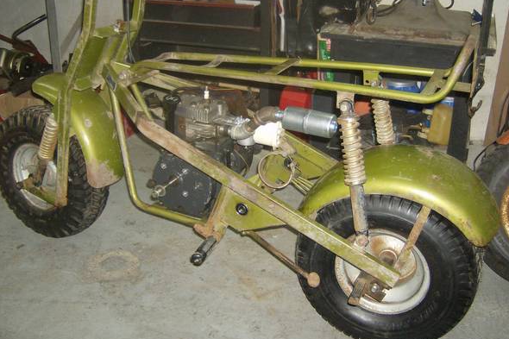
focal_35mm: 38
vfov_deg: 35.0
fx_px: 537
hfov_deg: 50.7
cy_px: 158
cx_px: 258
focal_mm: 6
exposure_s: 1/60
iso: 200
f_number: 2.8
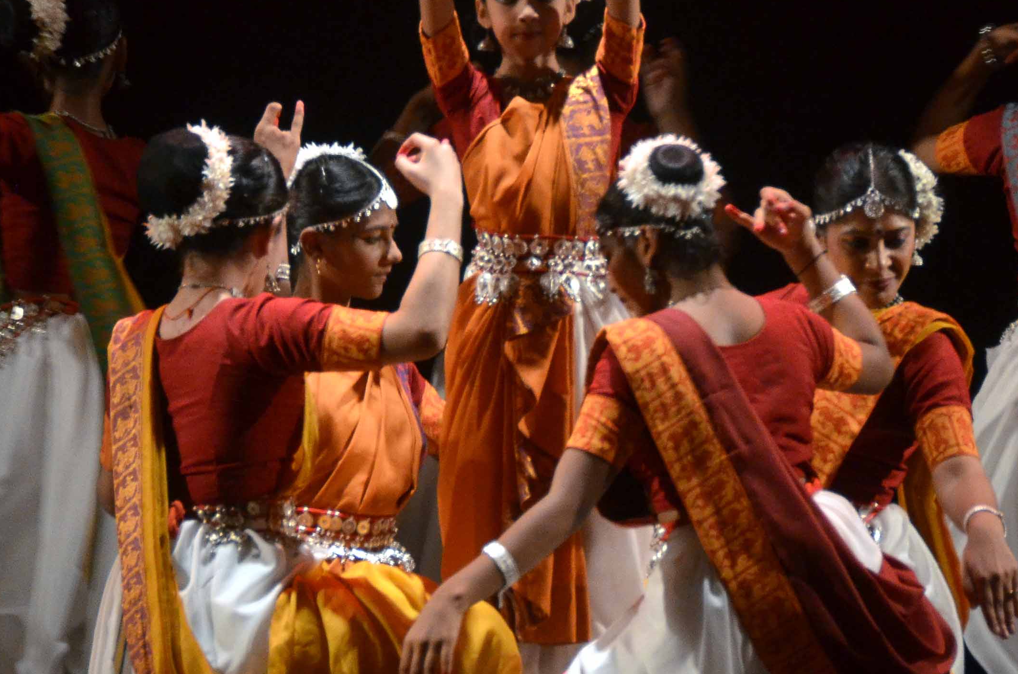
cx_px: 588
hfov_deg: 5.7
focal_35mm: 365
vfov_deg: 3.7
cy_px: 201
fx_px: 10304
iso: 1250
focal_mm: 105
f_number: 5.6
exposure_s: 1/80
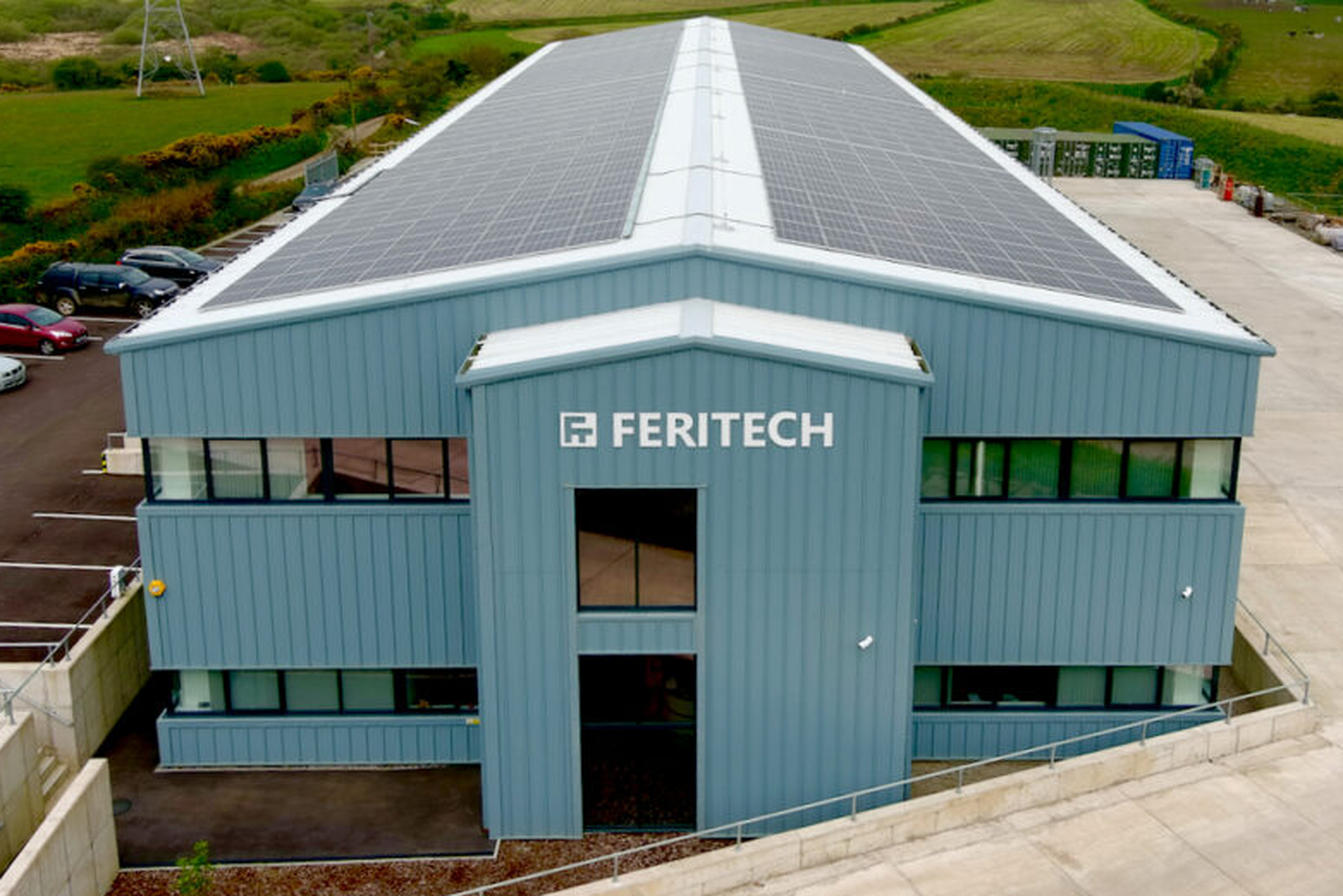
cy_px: 312
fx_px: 1418
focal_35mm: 38
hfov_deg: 50.6
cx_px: 746
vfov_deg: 34.8
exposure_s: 1/1000
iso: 100
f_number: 2.8
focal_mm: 10.57
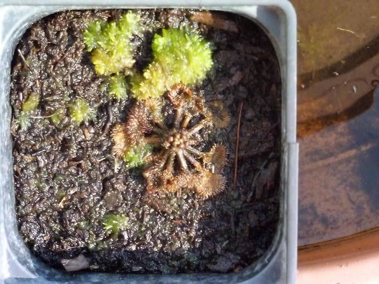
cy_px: 142
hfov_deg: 16.3
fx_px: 1325
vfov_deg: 12.2
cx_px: 190
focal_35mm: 121
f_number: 5.1
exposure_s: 1/400
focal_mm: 21.7
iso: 1600
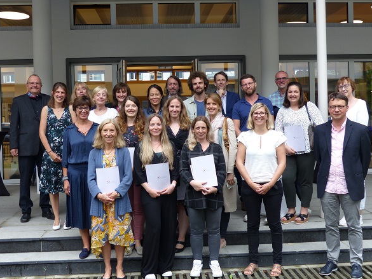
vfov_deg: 34.4
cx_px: 189
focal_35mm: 42
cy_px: 141
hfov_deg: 44.8
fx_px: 451
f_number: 2.8
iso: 100
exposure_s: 1/100
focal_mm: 7.4
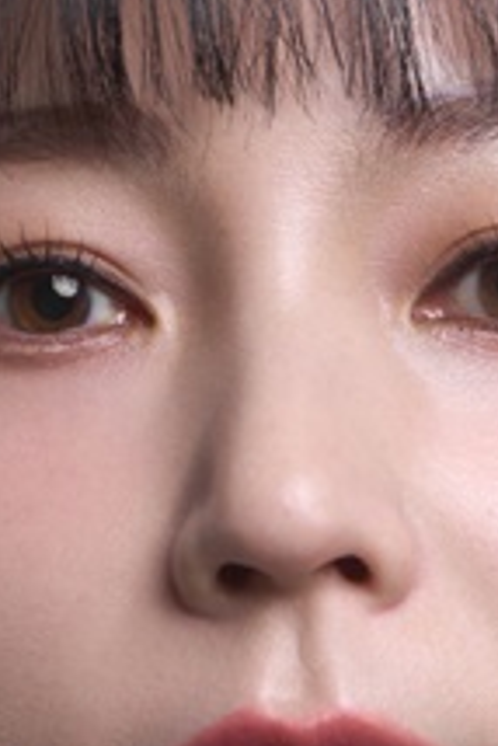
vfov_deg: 2.1
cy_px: 1178
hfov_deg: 1.4
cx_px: 404
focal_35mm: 981
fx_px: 20321
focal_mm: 200
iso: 50
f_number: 3.2
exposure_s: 1/125
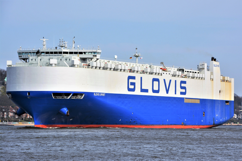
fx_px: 1059
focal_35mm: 158
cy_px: 80
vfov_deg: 8.7
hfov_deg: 13.0
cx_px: 121
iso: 100
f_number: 9
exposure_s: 1/320
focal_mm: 105
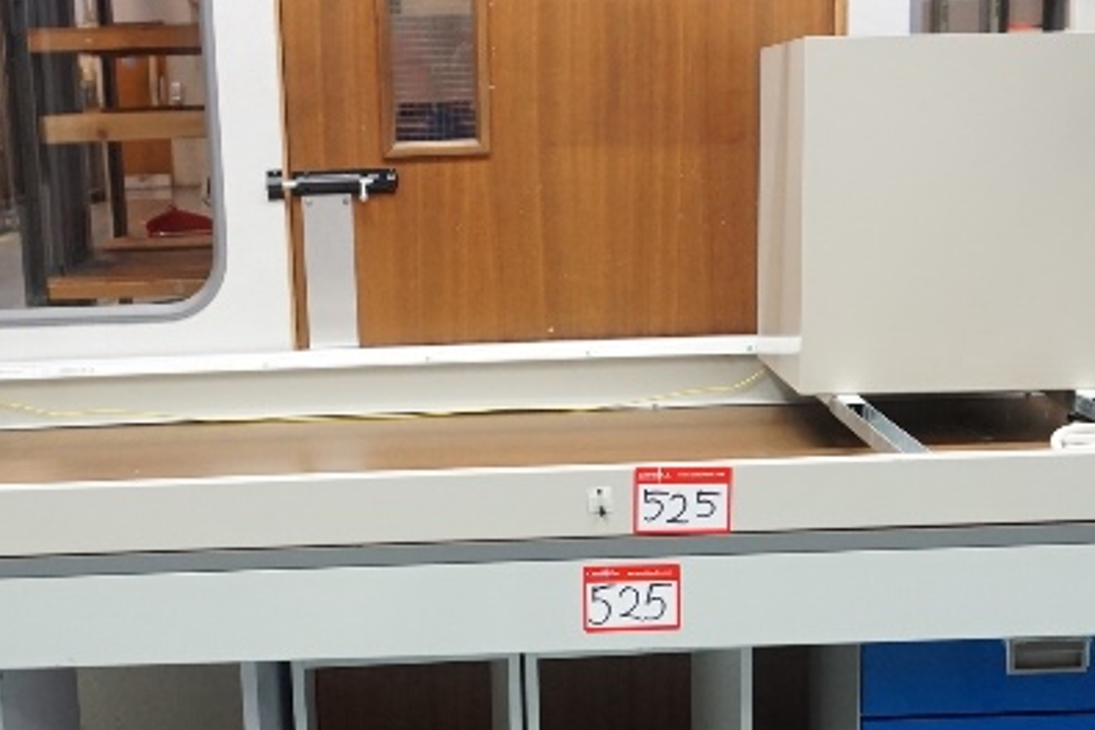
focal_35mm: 62
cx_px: 453
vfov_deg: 21.7
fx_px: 1886
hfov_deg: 32.3
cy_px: 571
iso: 1250
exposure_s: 1/160
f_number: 4
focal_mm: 16
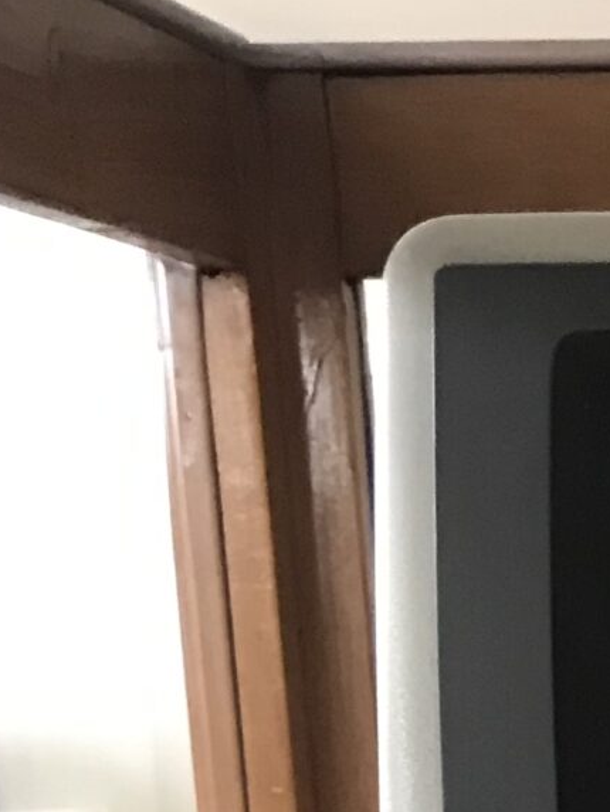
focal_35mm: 125
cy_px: 1461
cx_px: 1186
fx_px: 2936
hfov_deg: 10.9
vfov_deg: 14.0
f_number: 1.8
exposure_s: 1/17
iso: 80
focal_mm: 3.99
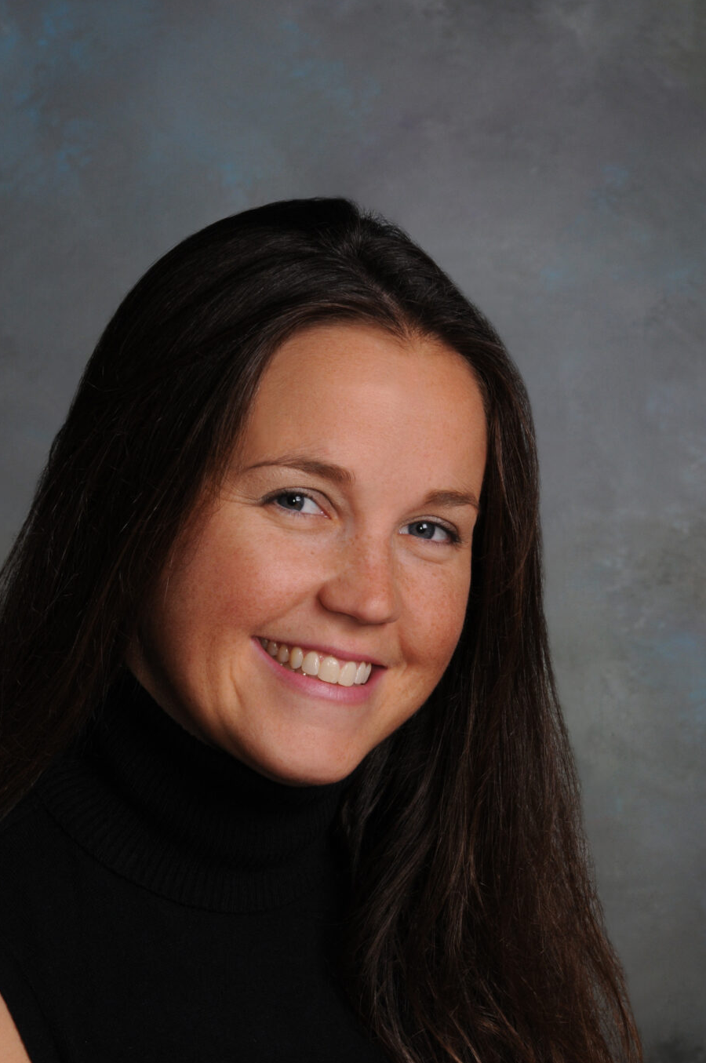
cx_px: 360
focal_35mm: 255
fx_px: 7520
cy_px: 579
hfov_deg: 5.4
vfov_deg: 8.1
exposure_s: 1/160
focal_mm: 150
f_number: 16
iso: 400
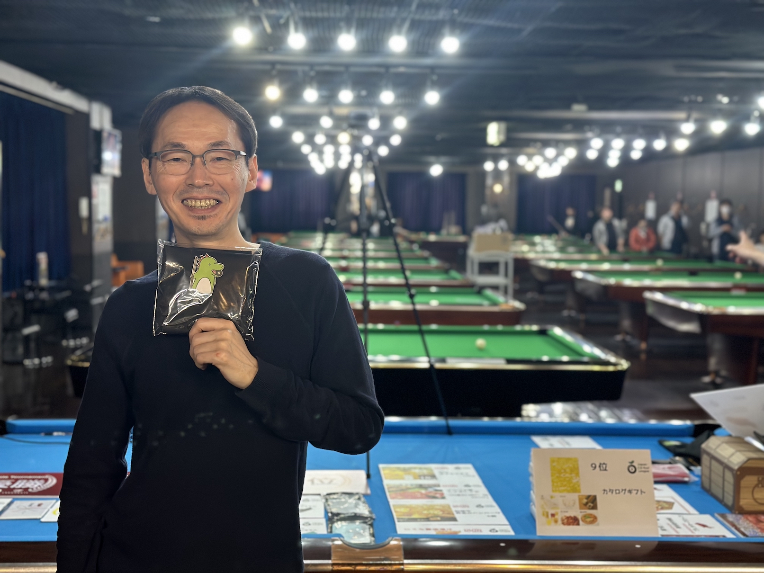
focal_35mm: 48
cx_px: 382
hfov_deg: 39.7
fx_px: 1059
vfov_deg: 30.3
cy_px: 286
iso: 320
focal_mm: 6.86
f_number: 1.78
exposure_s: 1/50
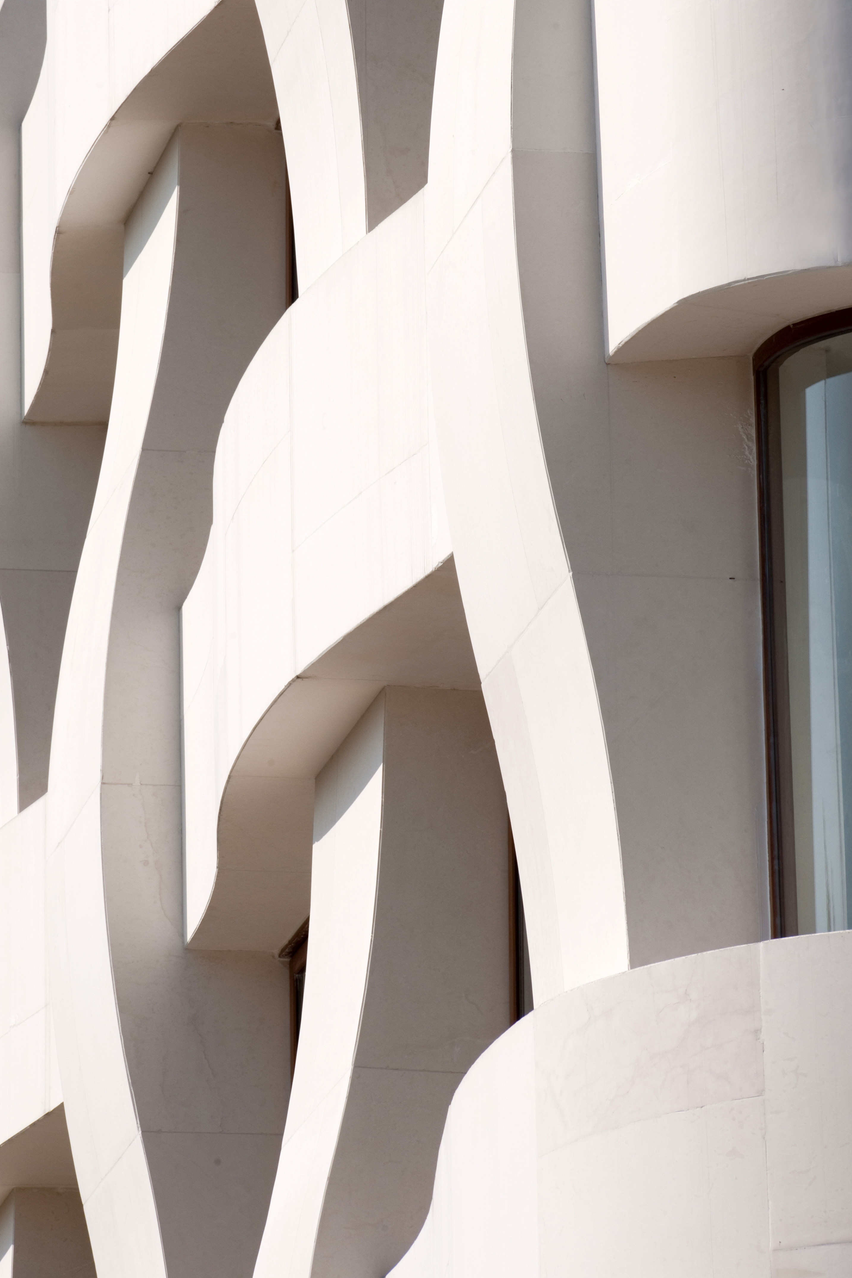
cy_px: 404
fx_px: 10009
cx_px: 302
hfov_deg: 4.9
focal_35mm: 282
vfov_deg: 7.3
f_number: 16
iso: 100
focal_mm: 200
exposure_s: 1/160
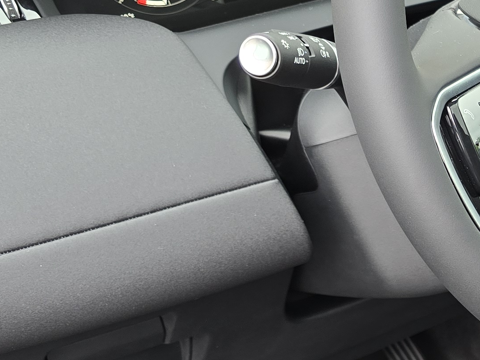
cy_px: 324
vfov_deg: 17.1
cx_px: 733
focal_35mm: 85
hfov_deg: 19.8
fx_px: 1179
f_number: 1.7
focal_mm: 6.3
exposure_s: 1/64.9
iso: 40
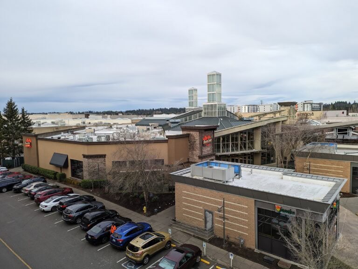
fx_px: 248
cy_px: 134
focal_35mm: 24
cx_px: 179
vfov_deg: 56.8
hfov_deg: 71.6
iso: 48
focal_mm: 6.8
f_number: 1.9
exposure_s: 1/182
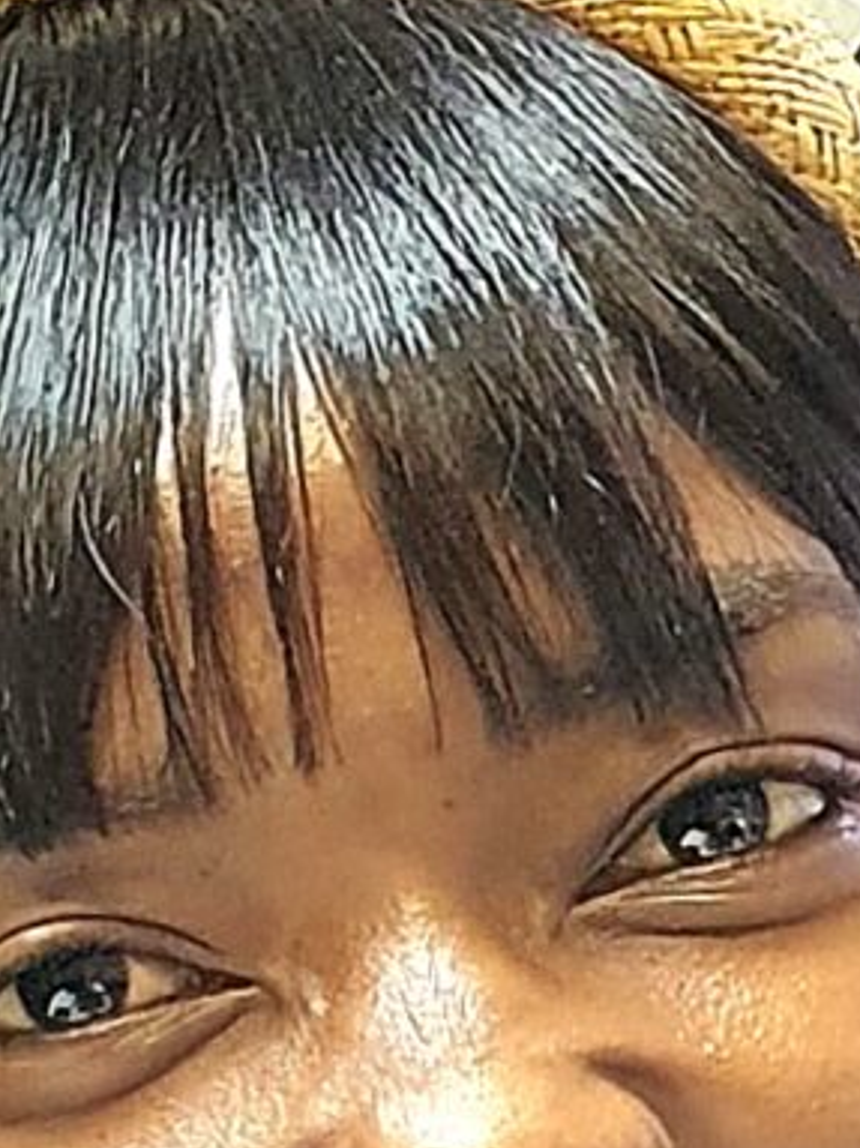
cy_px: 444
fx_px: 4607
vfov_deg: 14.2
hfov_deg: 10.7
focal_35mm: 139
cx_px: 429
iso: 500
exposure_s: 1/50
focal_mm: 4.3
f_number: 2.4
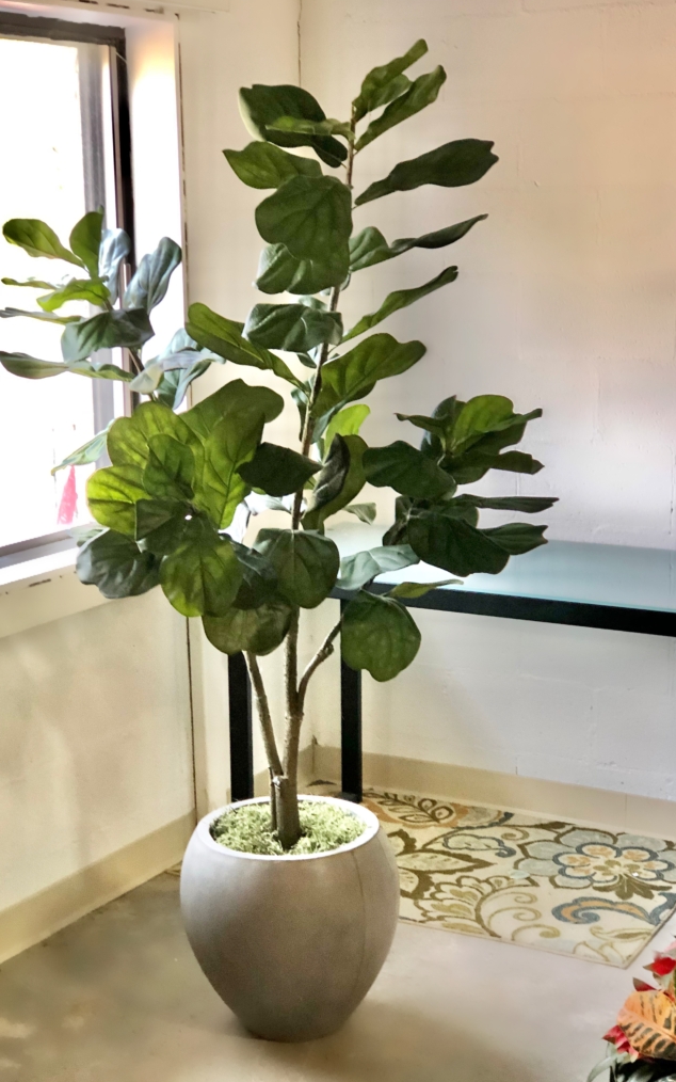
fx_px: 1798
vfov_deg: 33.5
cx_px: 288
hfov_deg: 21.3
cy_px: 539
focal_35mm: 61
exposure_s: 1/30
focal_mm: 6.6
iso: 100
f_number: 2.8
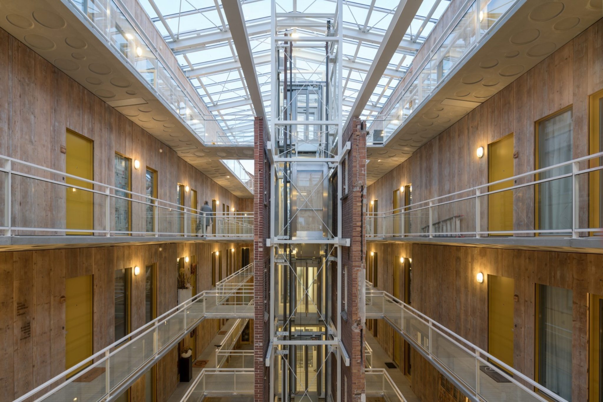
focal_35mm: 17
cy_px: 201
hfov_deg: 93.3
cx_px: 302
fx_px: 285
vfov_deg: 70.5
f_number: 8
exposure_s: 1
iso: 200
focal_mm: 17
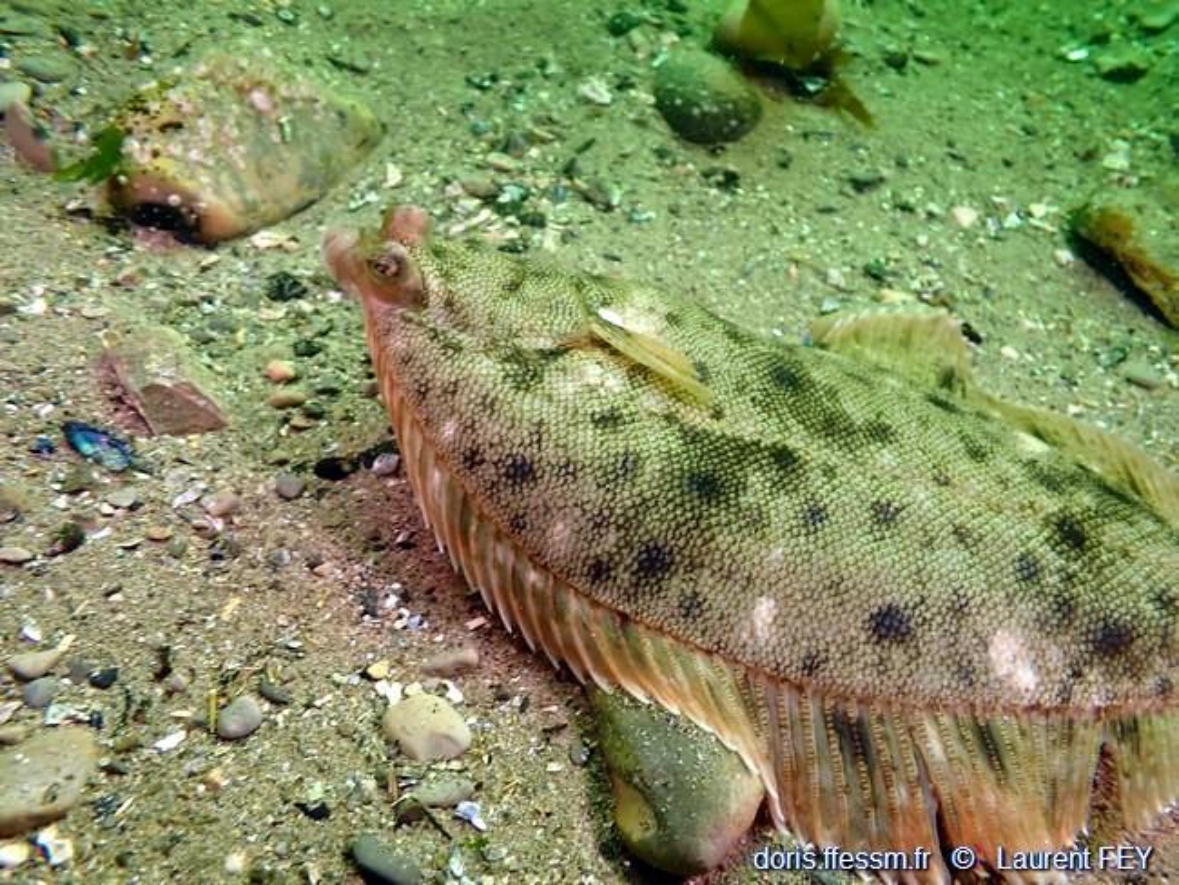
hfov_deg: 59.9
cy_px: 442
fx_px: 1022
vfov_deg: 46.8
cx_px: 590
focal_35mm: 30
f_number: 2.3
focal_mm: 5.4
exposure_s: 1/160
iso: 100
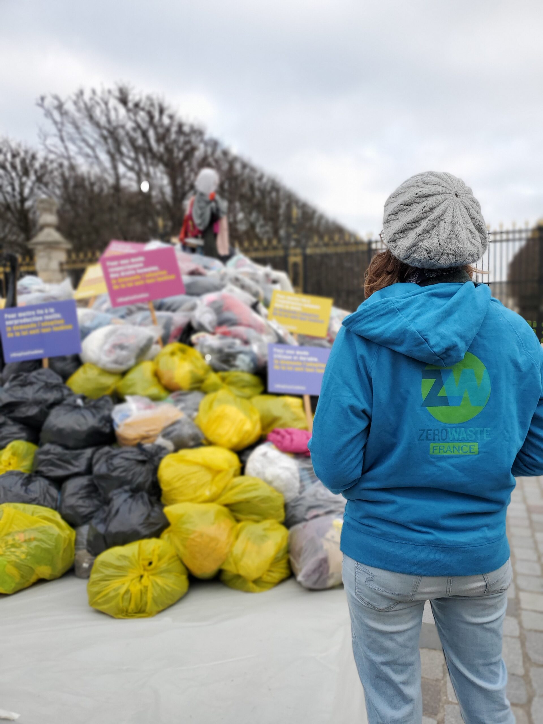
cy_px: 362
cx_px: 272
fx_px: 544
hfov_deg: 53.1
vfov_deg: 67.3
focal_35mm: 26
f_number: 1.5
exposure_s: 1/809
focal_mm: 4.3
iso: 50
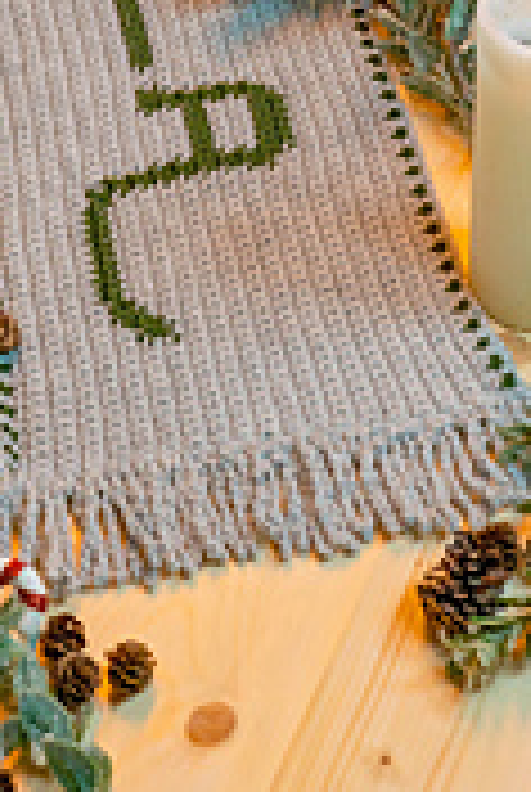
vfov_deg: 19.4
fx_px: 2248
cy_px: -9
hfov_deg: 13.4
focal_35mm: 102
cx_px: 151
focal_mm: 36
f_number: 6.3
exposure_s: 1/125
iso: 640
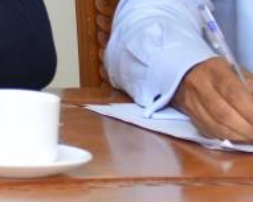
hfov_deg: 4.5
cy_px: -196
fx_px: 3199
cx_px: -37
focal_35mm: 427
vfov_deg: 3.6
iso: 1600
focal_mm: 85
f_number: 4
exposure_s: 1/160
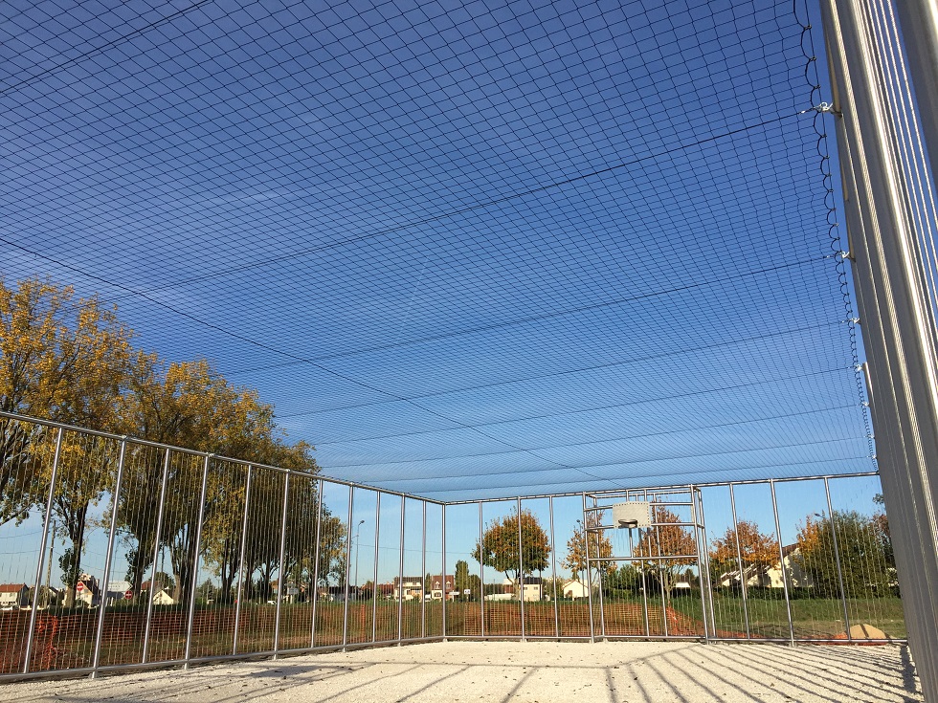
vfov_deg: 48.2
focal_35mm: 29
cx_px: 469
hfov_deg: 61.7
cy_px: 352
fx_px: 786
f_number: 2.2
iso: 32
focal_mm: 4.15
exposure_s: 1/2475
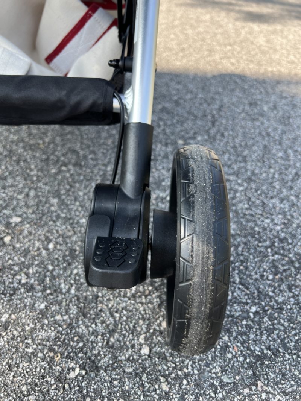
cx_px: 150
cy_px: 200
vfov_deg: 67.3
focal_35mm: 26
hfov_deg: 53.1
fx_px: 301
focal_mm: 5.7
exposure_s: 1/434
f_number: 1.5
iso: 50
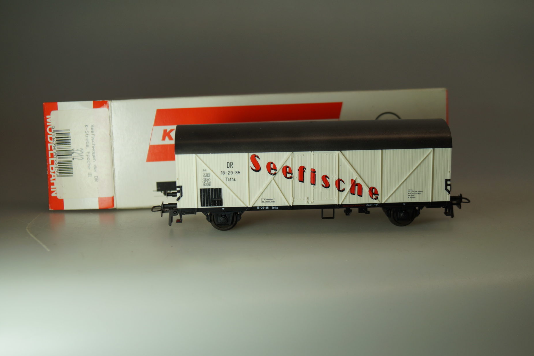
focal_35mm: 50
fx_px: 742
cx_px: 263
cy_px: 177
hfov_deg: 39.6
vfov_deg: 27.0
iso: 100
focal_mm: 30
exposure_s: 1/200
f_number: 5.6
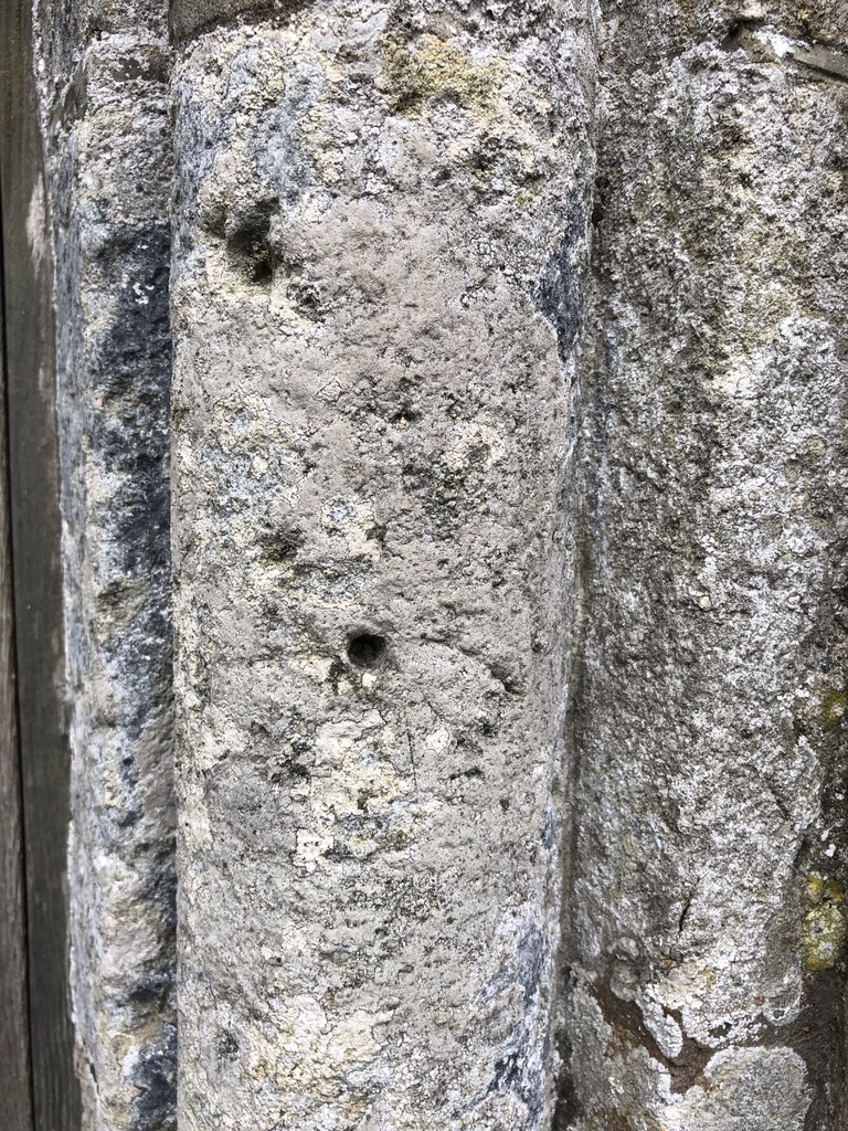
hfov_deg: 49.7
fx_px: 915
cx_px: 424
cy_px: 566
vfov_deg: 63.4
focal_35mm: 28
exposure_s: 1/345
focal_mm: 3.99
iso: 20
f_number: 1.8
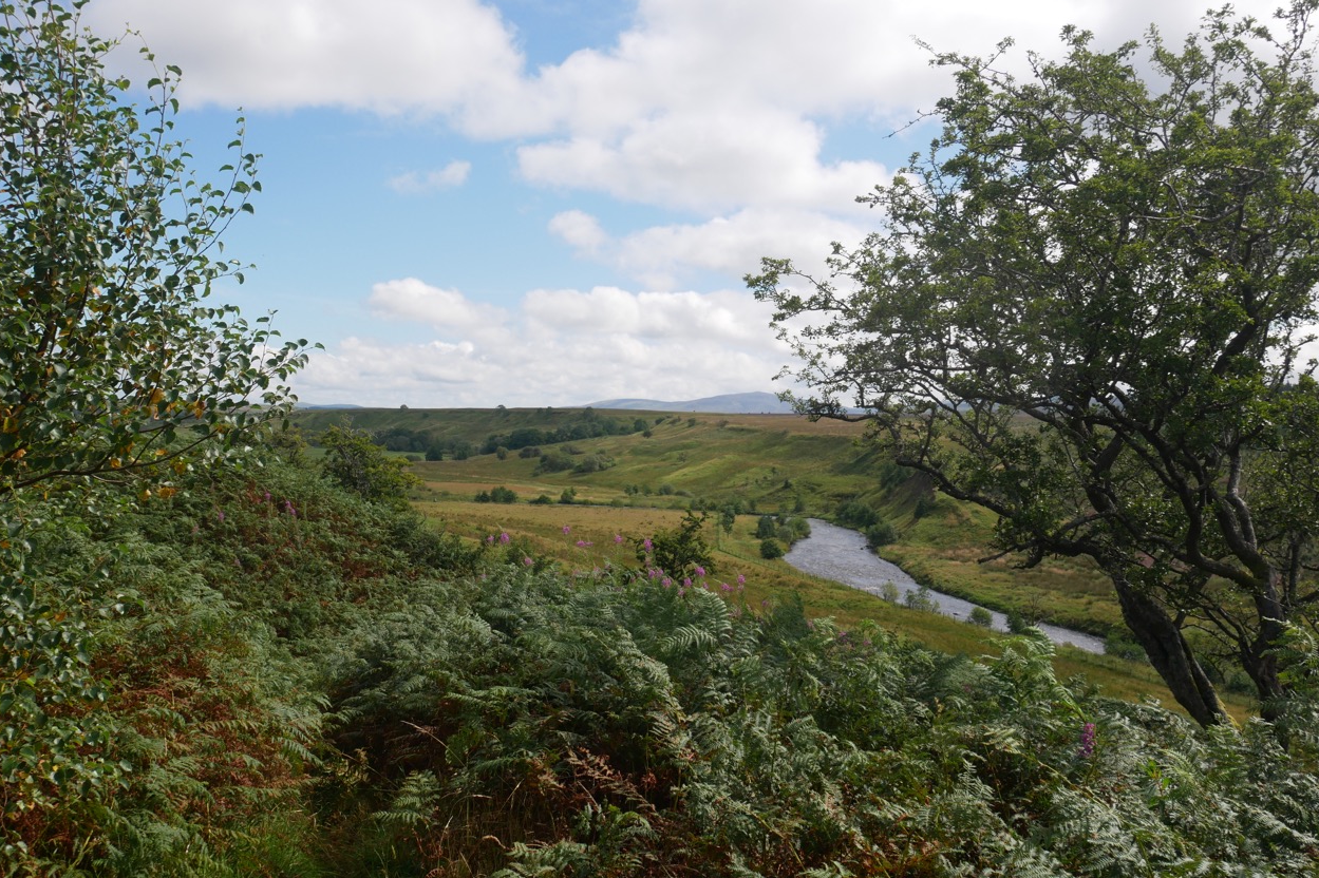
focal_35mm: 32
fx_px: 1172
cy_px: 423
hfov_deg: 58.7
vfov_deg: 41.1
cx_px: 644
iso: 200
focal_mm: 15
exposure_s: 1/400
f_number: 8
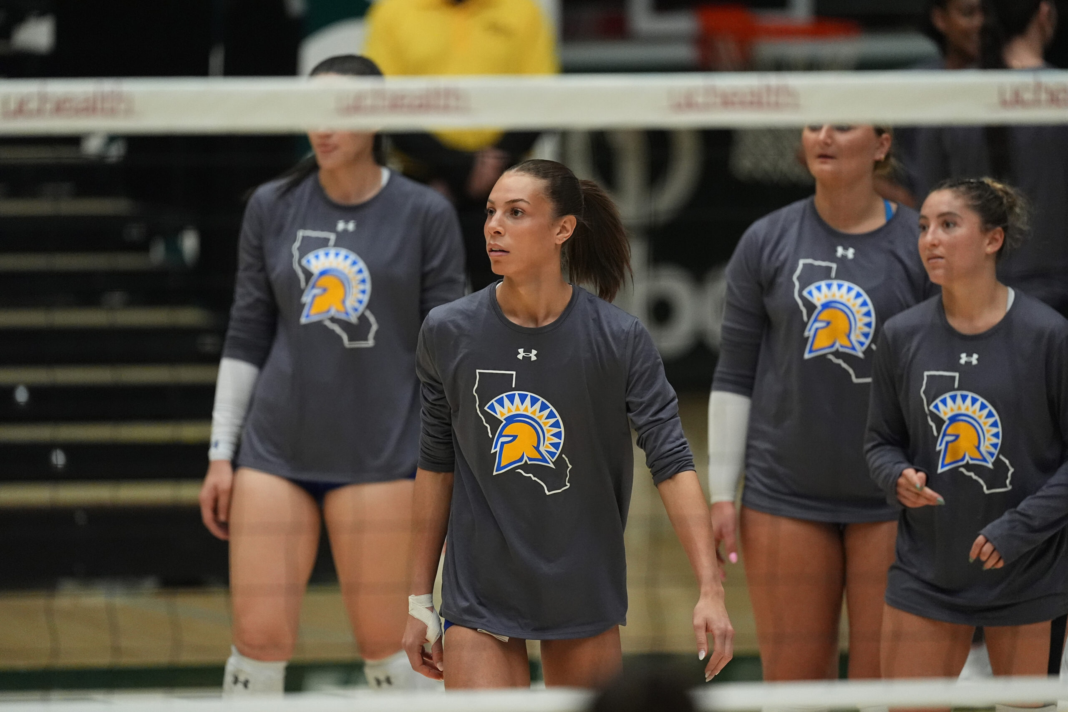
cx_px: 534
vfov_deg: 2.3
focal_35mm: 600
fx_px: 17800
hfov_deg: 3.4
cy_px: 356
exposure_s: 1/800
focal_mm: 600
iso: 5000
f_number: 4
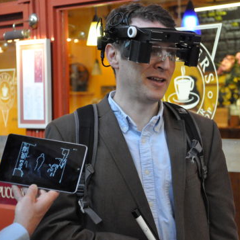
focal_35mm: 134
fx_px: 1051
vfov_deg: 13.0
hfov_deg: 13.0
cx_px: 177
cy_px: 118
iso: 3200
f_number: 5.3
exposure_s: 1/80
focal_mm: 66
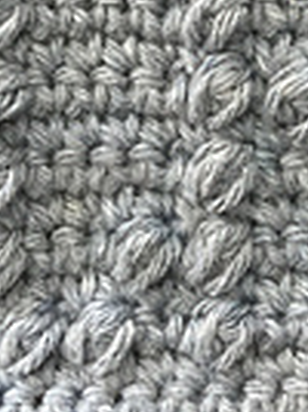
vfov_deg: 13.6
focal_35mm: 139
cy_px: -151
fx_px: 1654
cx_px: 484
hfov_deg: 10.2
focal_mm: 4.15
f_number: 2.2
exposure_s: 1/15
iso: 80
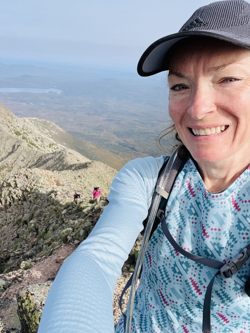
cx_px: 125
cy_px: 166
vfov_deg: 60.0
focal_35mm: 30
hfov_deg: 46.8
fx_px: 289
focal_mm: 2.71
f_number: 2.2
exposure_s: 1/806
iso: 25
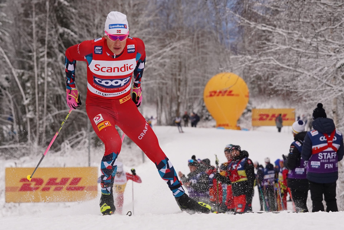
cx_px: 172
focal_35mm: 112
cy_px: 115
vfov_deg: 12.2
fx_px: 1070
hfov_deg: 18.3
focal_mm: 112
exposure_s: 1/640
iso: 1600
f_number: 5.6
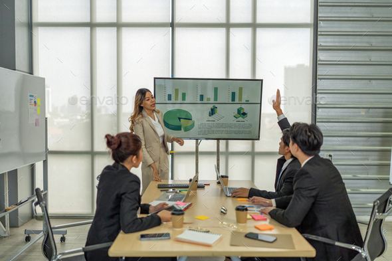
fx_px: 381
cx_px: 196
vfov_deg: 37.8
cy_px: 130
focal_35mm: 35
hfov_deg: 54.4
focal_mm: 35
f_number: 1.4
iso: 1000
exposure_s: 1/8000
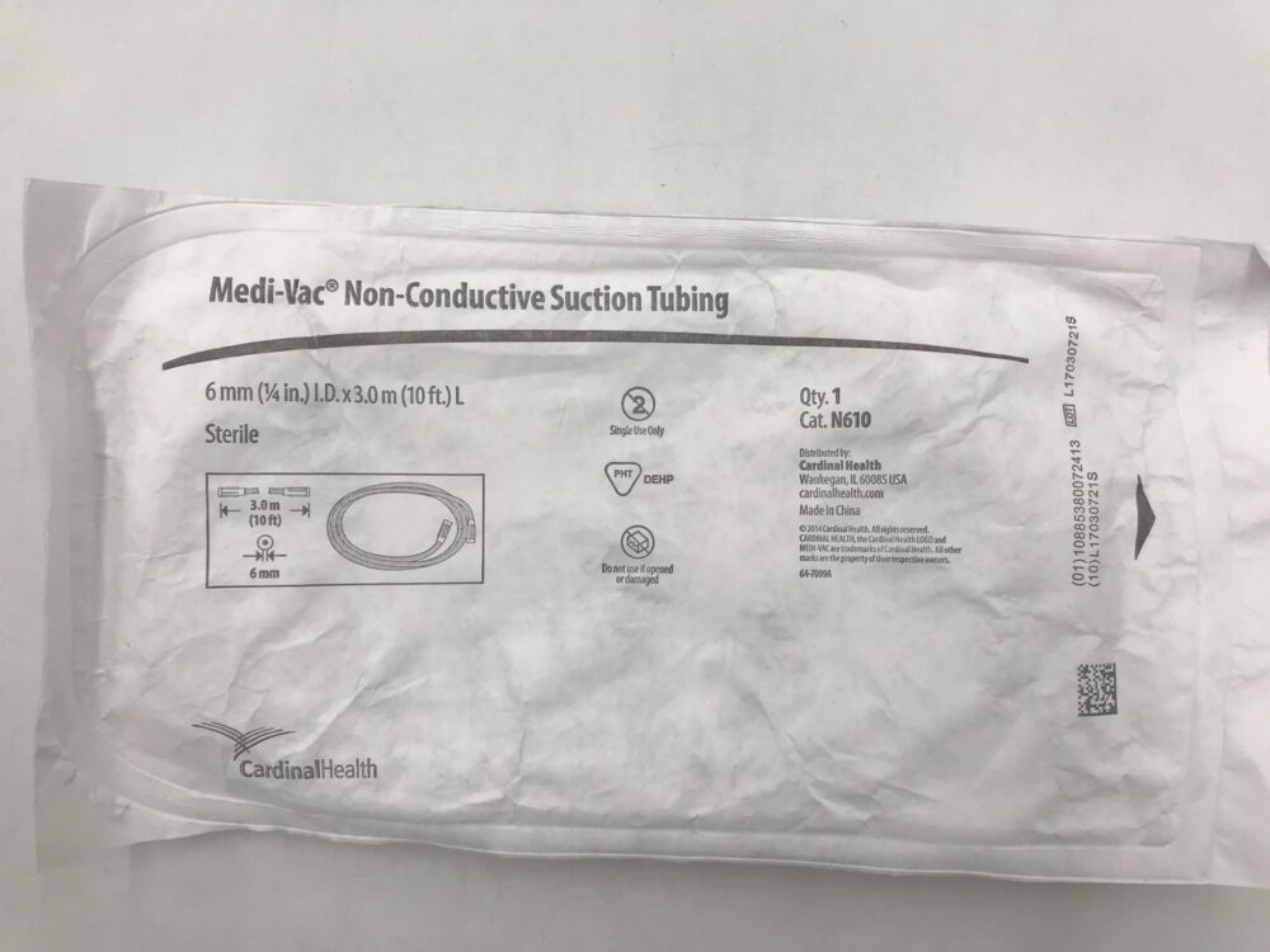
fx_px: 1027
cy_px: 476
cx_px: 635
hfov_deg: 63.4
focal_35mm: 28
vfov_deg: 49.7
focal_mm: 3.99
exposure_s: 1/120
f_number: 1.8
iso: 20
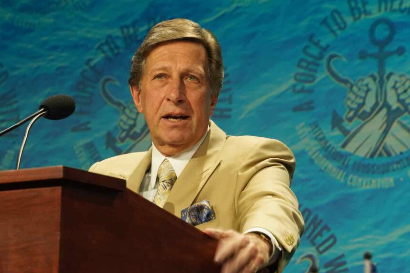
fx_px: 2494
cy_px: 150
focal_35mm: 219
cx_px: 213
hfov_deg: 9.4
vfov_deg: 6.3
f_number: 13
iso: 2500
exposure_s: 1/60
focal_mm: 183
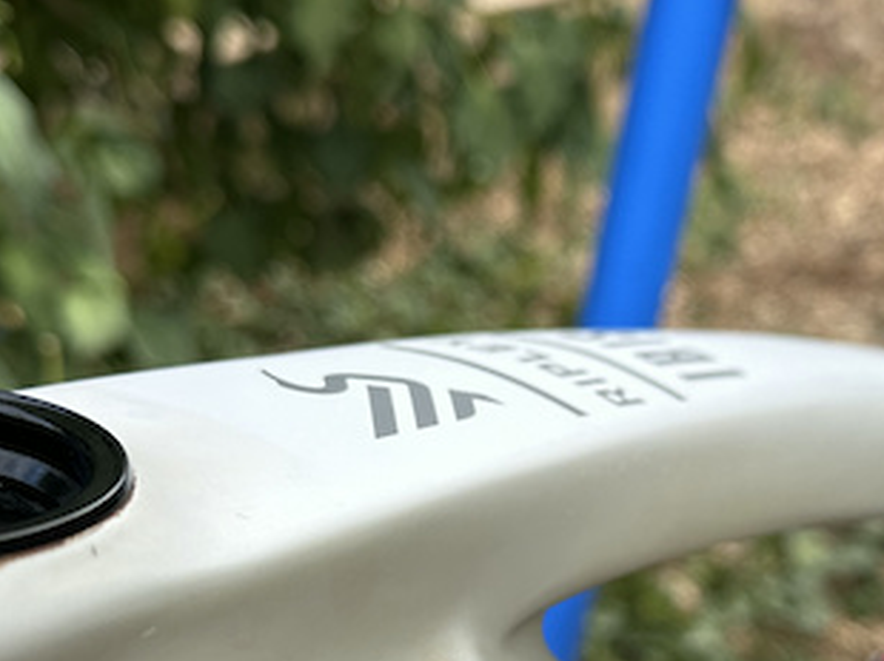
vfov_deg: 23.1
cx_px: 562
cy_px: 570
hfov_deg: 31.1
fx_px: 1582
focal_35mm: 62
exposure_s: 1/489
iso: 80
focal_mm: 6.86
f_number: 1.78
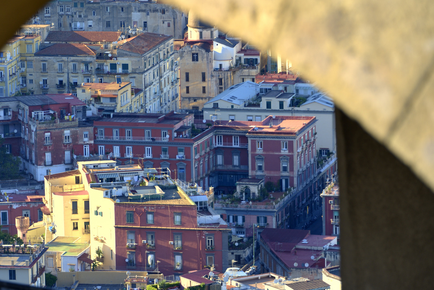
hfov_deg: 9.2
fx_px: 2702
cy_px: 117
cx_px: 84
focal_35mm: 224
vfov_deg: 6.1
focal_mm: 135
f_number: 5.6
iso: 100
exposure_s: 1/160
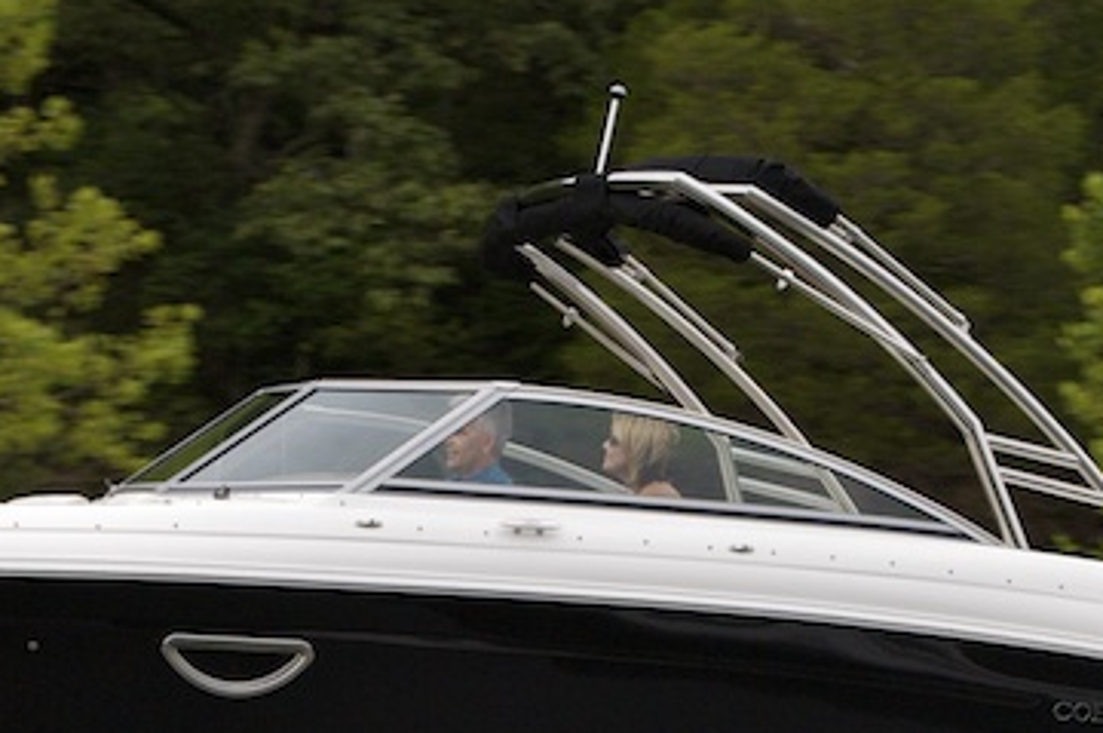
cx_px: 487
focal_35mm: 130
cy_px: 624
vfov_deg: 10.5
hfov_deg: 15.8
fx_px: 3978
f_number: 4.5
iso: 320
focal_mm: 26
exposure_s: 1/90
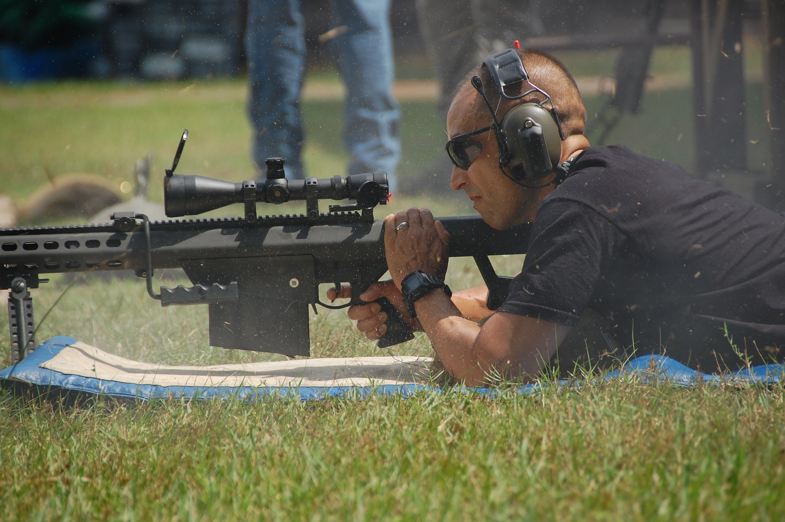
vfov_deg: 4.6
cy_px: 261
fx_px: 6536
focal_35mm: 300
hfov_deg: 6.9
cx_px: 392
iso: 280
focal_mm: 200
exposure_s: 1/1000
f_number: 5.6
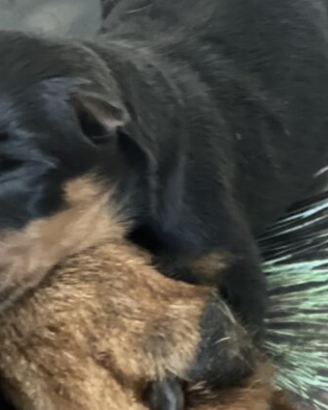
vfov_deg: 10.6
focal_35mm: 181
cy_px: 302
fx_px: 2196
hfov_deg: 8.5
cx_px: 3
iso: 1000
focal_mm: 9
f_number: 2.8
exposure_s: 1/15
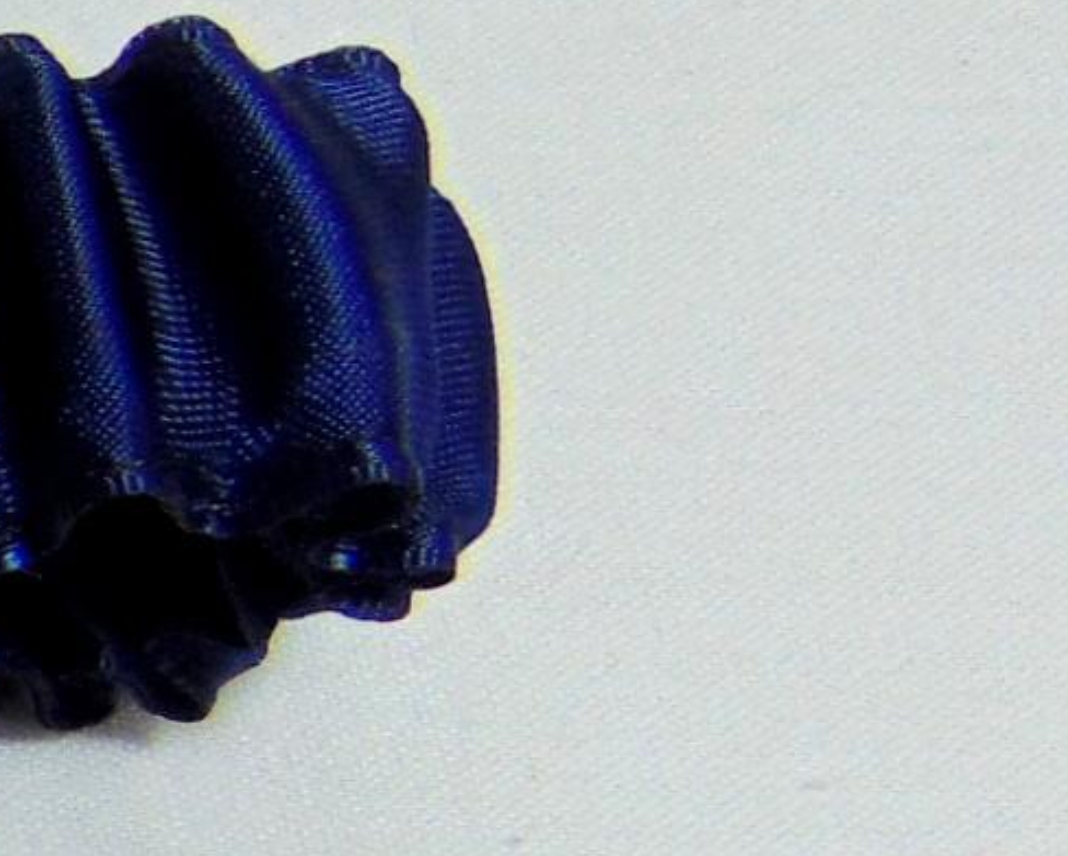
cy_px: 1204
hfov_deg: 8.5
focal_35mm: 202
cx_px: -1744
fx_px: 6389
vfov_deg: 7.6
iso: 80
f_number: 3.3
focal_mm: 6.9
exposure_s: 1/60
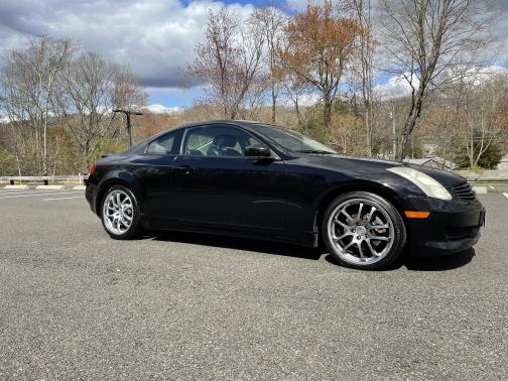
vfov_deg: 53.1
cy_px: 190
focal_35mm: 26
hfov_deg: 67.3
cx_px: 254
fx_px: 382
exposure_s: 1/2660
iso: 32
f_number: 1.6
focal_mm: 5.1
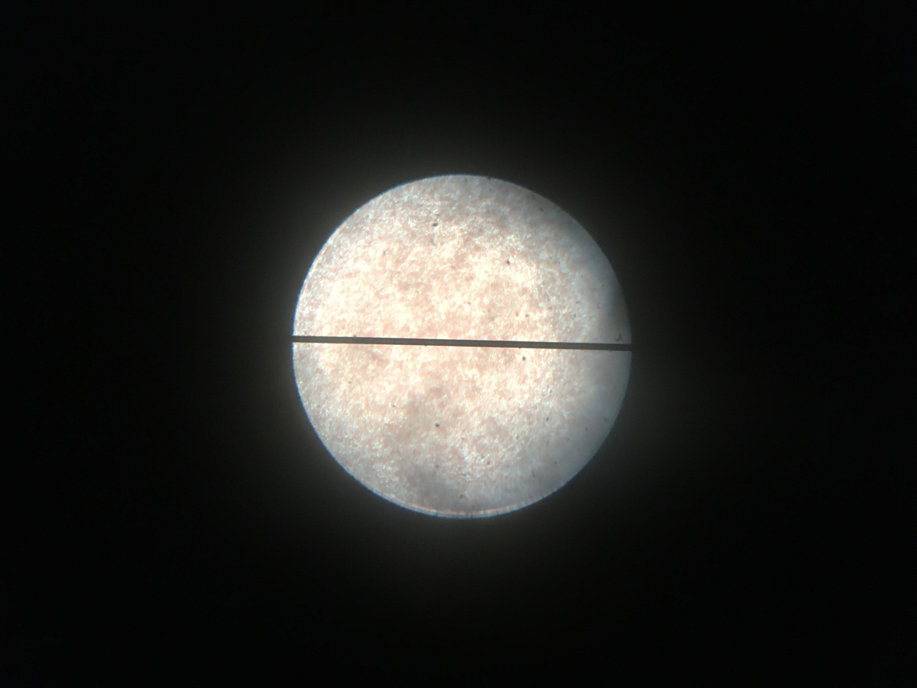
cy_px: 344
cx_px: 458
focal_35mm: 29
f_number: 2.2
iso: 125
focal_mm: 4.15
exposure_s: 1/30
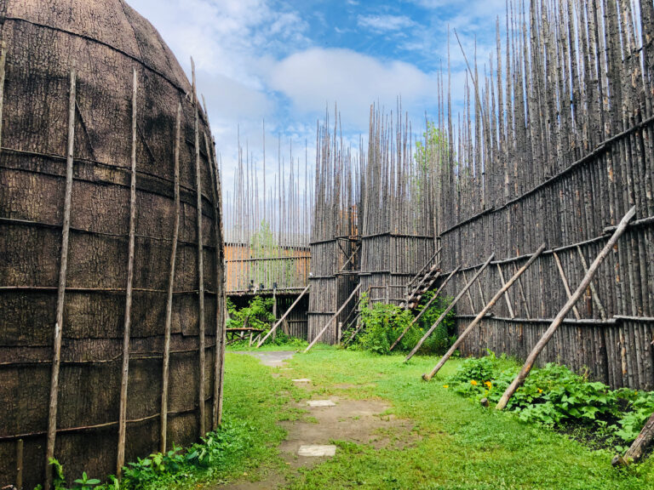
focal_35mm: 28
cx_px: 327
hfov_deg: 63.4
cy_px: 245
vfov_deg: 49.7
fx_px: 529
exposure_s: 1/1033
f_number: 1.8
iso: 20
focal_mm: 3.99
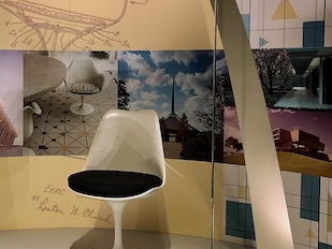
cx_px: 76
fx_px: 556
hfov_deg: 32.5
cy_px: 92
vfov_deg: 25.2
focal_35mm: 58
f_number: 1.8
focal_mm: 3.99
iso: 80
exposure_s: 1/15
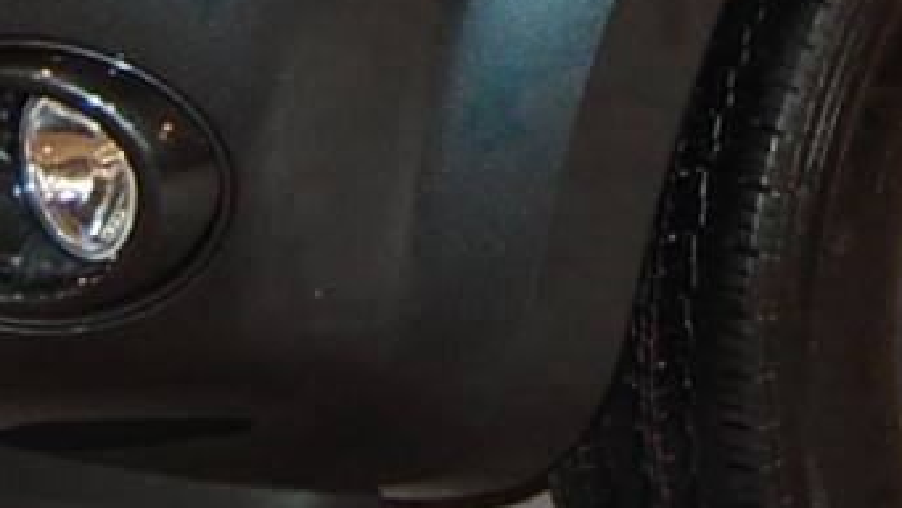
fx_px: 5705
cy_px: -791
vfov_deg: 4.9
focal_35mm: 238
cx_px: 1077
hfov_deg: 8.9
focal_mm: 23
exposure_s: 1/60
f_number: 3.8
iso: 400
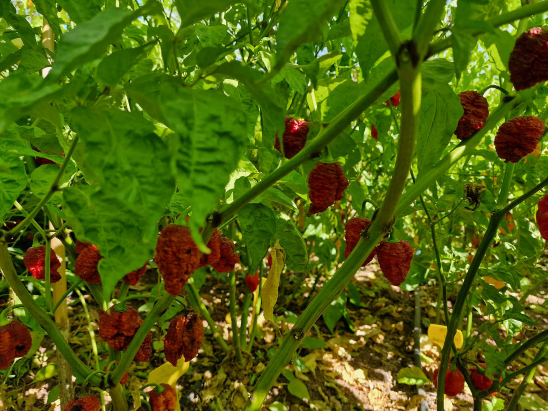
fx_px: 364
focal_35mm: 23
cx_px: 274
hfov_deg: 73.9
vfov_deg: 58.9
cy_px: 206
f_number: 1.8
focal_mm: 6.4
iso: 50
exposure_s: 1/180
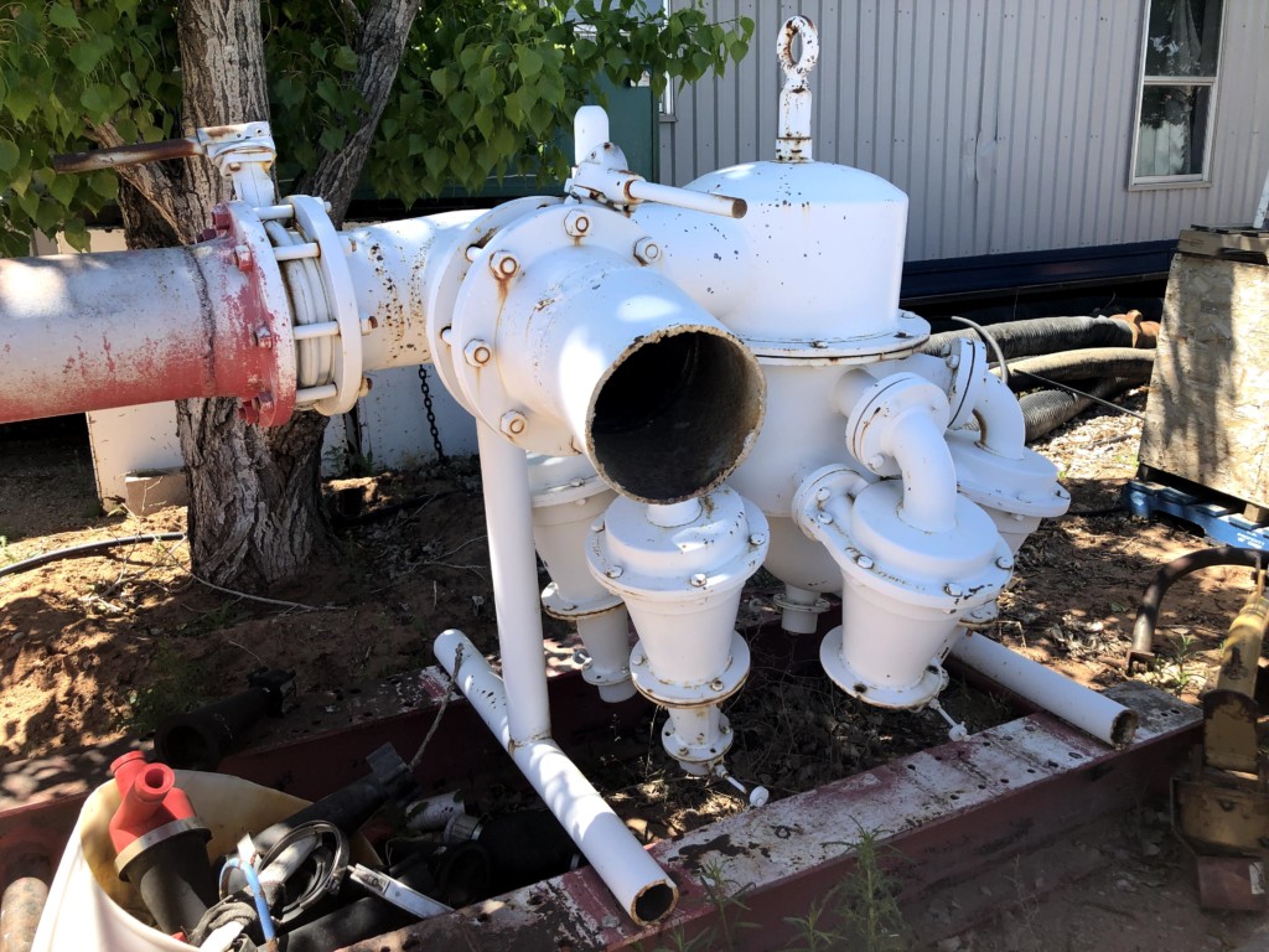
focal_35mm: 28
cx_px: 634
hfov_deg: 63.4
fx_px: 1026
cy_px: 476
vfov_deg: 49.7
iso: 20
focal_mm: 3.99
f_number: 1.8
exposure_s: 1/676
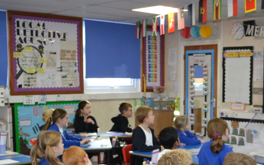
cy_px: 141
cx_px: 198
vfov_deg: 20.6
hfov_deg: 32.4
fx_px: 446
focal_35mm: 62
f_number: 3.5
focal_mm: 18
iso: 500
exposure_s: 1/60
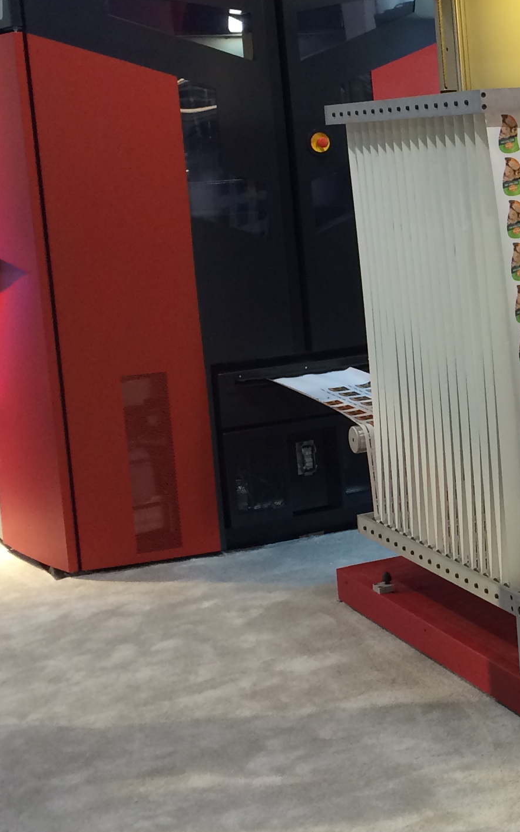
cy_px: 303
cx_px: 716
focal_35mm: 71
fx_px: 1610
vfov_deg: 28.9
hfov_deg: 17.0
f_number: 2.2
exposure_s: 1/30
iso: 80
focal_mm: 4.15
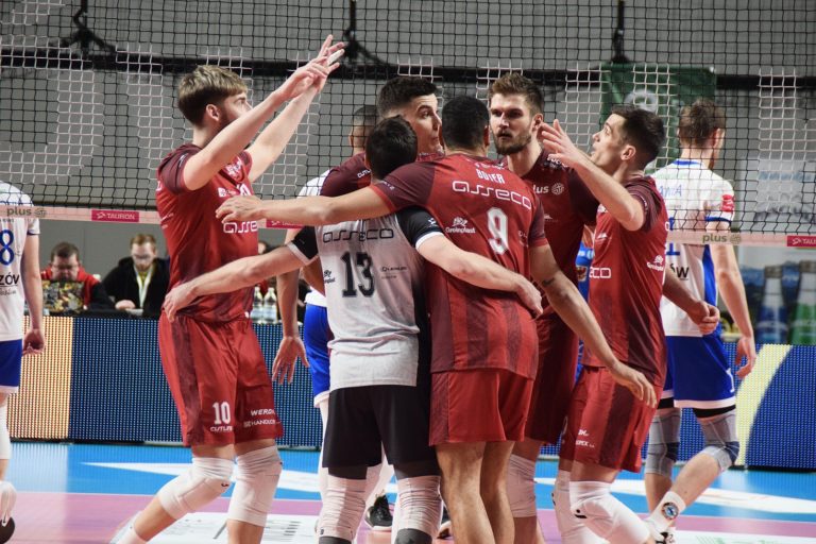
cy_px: 272
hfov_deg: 6.9
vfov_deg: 4.6
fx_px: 6799
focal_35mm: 300
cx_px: 408
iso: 2200
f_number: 6.3
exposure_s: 1/500
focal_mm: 200
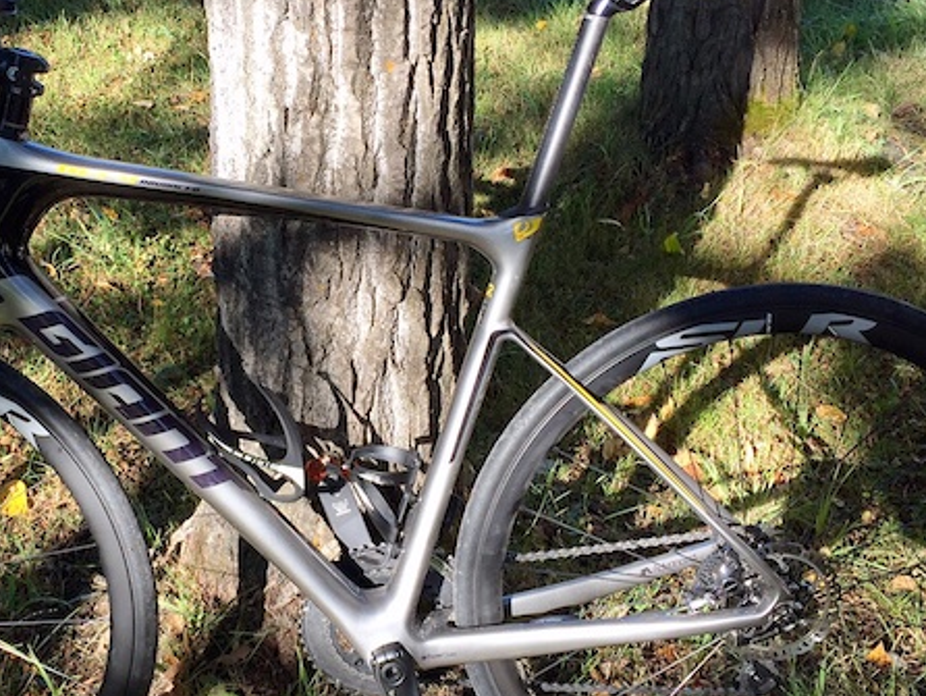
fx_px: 1392
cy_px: 376
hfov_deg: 36.4
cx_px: 297
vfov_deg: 28.0
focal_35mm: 52
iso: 32
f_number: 2.2
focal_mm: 4.15
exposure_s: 1/380
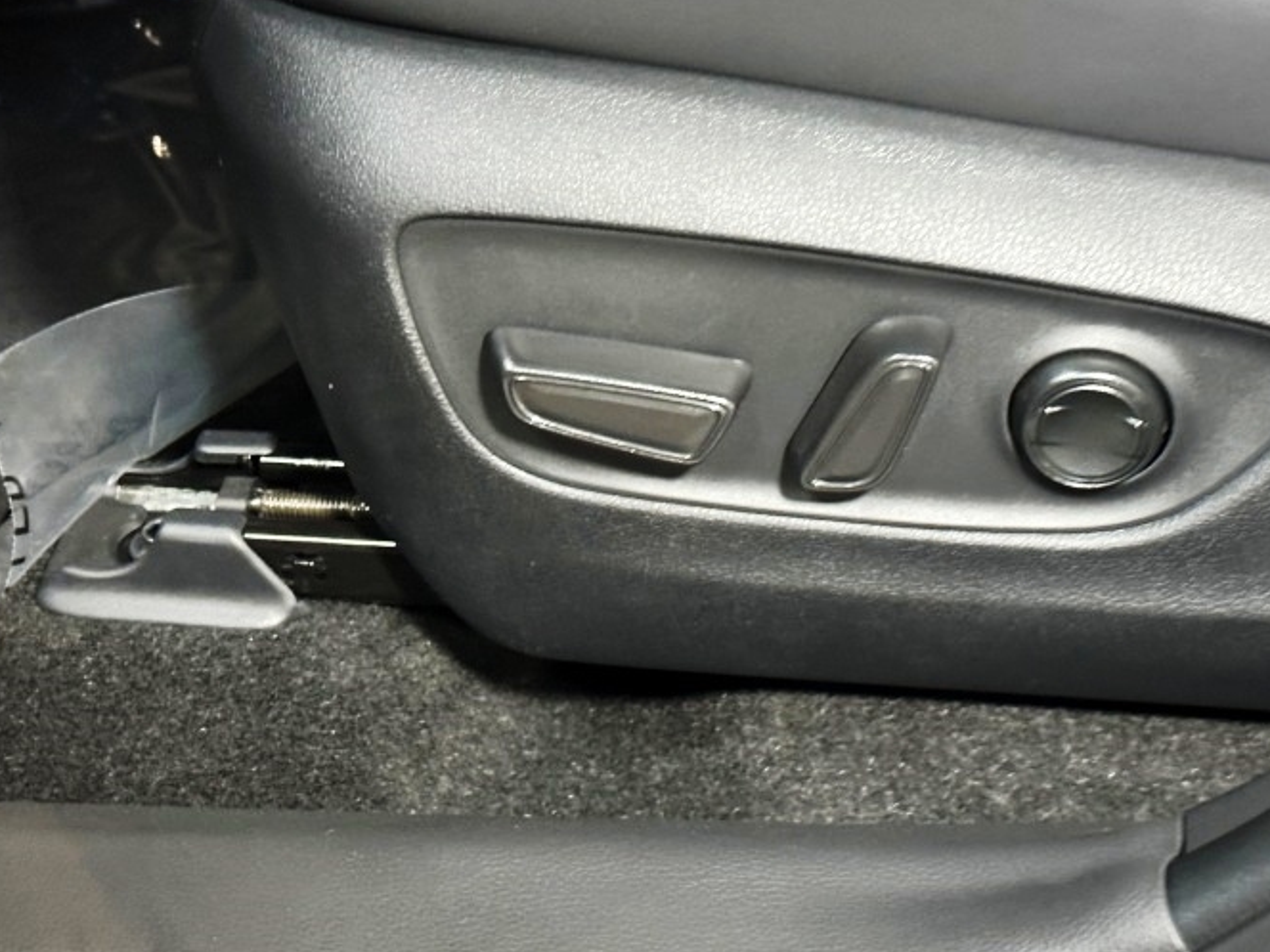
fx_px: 2715
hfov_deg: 26.2
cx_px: 832
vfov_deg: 19.8
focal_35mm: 74
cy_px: 279
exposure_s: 1/30
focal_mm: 6.86
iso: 500
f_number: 1.78
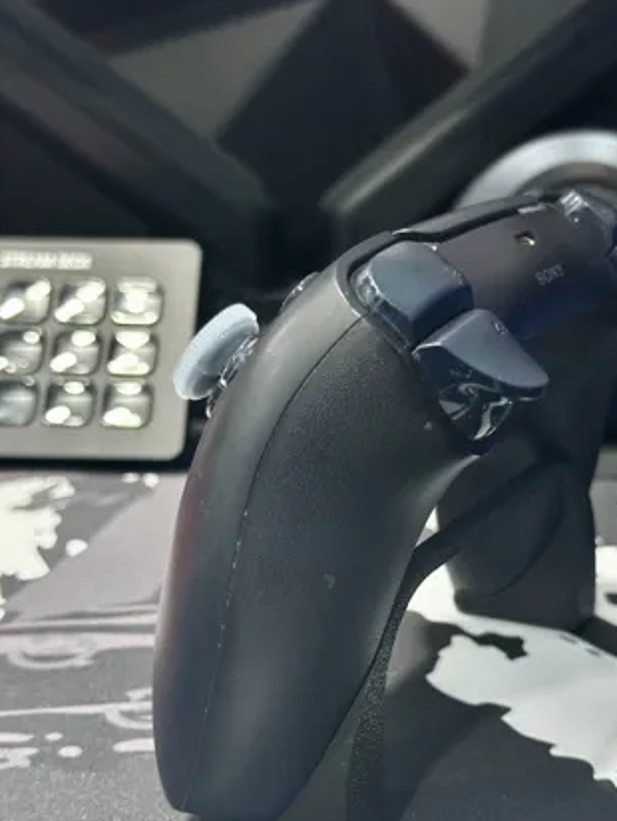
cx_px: 376
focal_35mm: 62
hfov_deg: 23.6
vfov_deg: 31.1
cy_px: 488
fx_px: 1473
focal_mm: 6.86
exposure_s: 1/26
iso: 640
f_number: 1.78
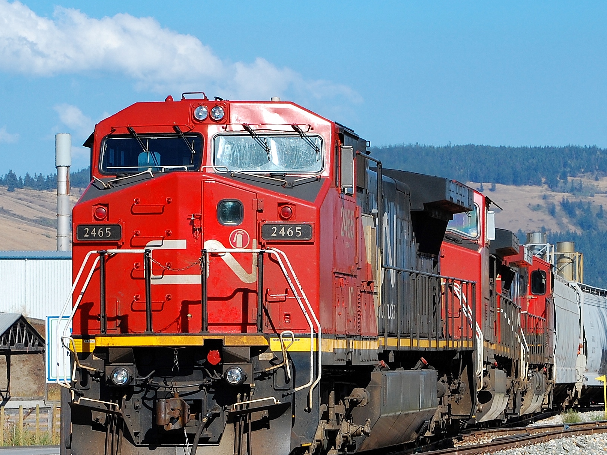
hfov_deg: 9.5
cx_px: 407
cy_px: 299
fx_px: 3664
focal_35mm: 209
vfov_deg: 7.1
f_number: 13
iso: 200
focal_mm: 78
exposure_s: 1/250
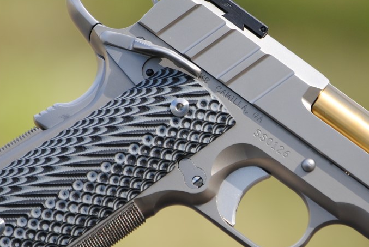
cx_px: 266
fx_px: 5686
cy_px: 156
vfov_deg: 2.5
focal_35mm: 554
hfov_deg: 3.7
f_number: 5.3
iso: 100
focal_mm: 155
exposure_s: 1/200
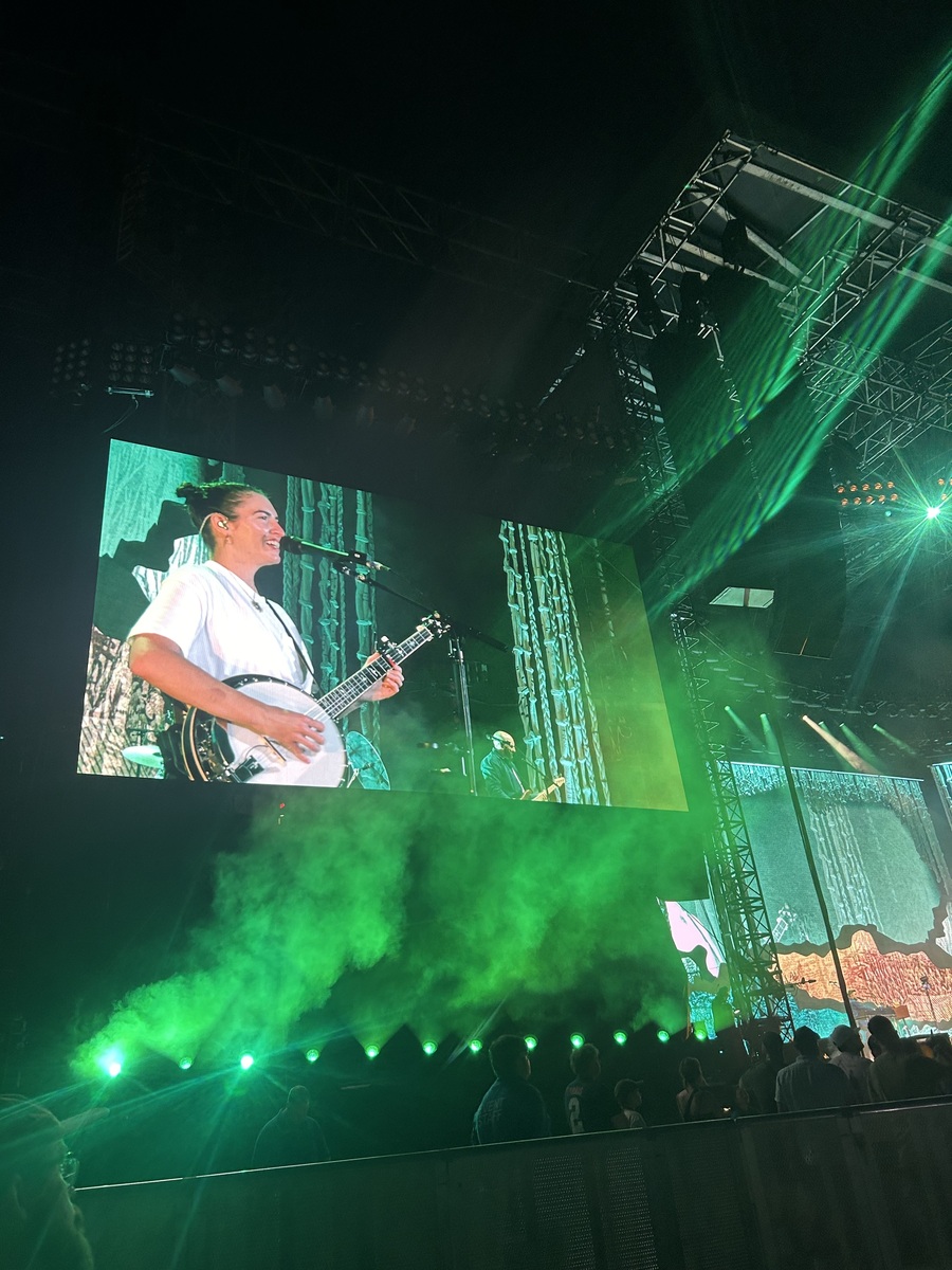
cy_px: 635
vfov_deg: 67.3
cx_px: 476
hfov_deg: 53.1
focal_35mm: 26
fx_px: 953
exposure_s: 1/60
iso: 125
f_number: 1.5
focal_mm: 5.7
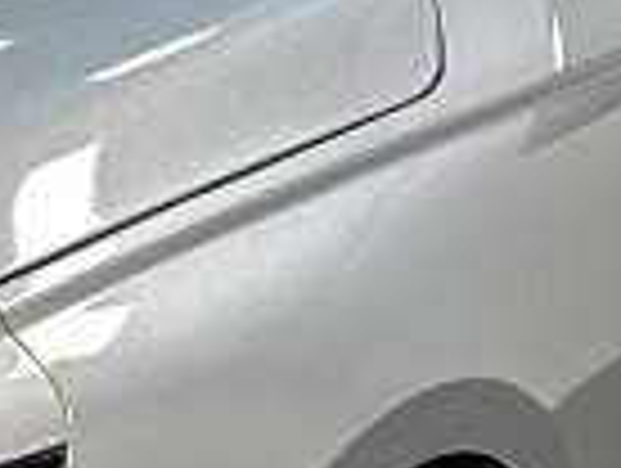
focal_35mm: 178
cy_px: 558
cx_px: -598
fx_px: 3199
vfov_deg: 8.3
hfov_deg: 10.3
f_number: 1.78
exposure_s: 1/60
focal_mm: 6.86
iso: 250
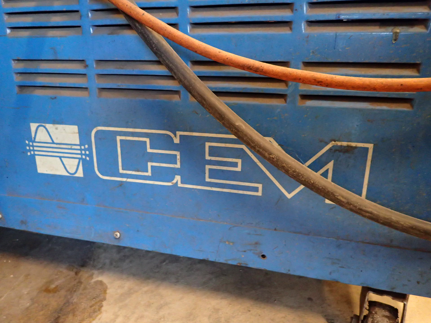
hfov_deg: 69.4
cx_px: 216
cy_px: 162
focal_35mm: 25
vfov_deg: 54.9
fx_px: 311
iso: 800
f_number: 2
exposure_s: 1/30
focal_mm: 4.5
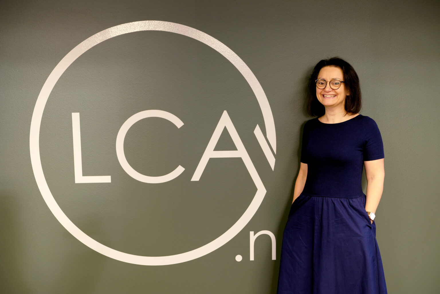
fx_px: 550
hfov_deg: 43.6
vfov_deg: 29.9
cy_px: 147
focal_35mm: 45
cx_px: 220
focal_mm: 30.2
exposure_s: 1/12
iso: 200
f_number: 3.6
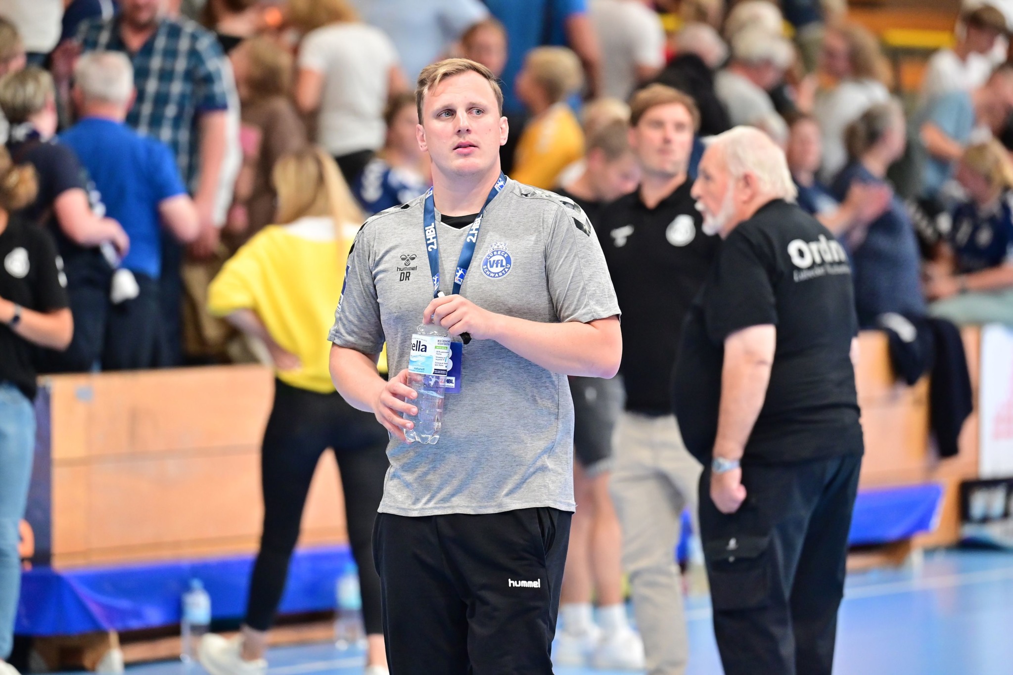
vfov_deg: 6.9
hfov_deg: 10.3
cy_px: 338
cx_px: 506
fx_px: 5627
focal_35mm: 200
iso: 3200
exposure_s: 1/800
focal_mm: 200
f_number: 3.2
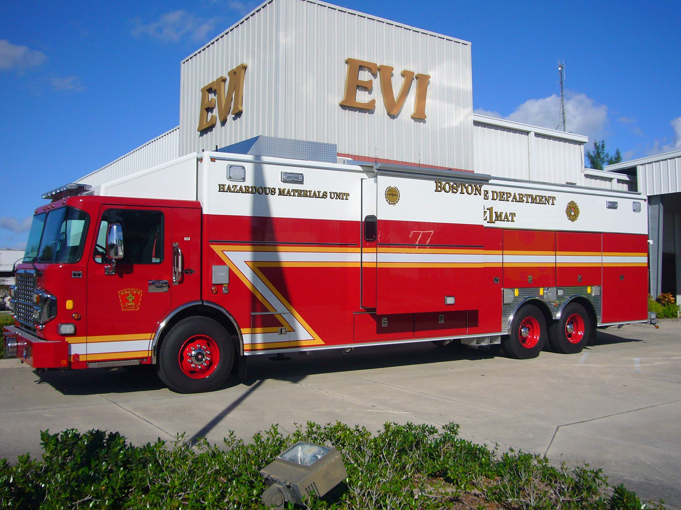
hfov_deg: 52.6
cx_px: 340
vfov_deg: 40.7
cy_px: 255
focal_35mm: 35
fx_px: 689
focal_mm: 5.7
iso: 80
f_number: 6.3
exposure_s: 1/640
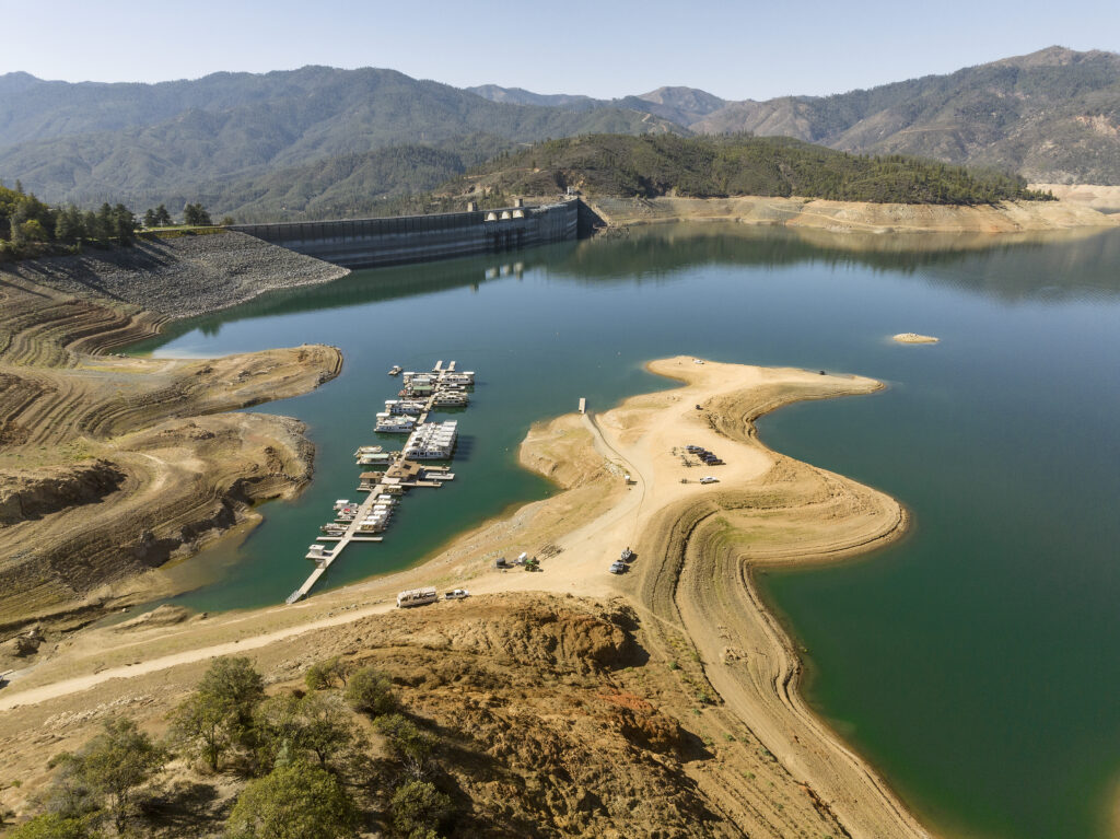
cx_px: 560
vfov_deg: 56.8
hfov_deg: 71.6
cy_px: 420
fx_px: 776
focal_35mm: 24
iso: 200
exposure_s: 1/1000
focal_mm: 12.29
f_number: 7.1
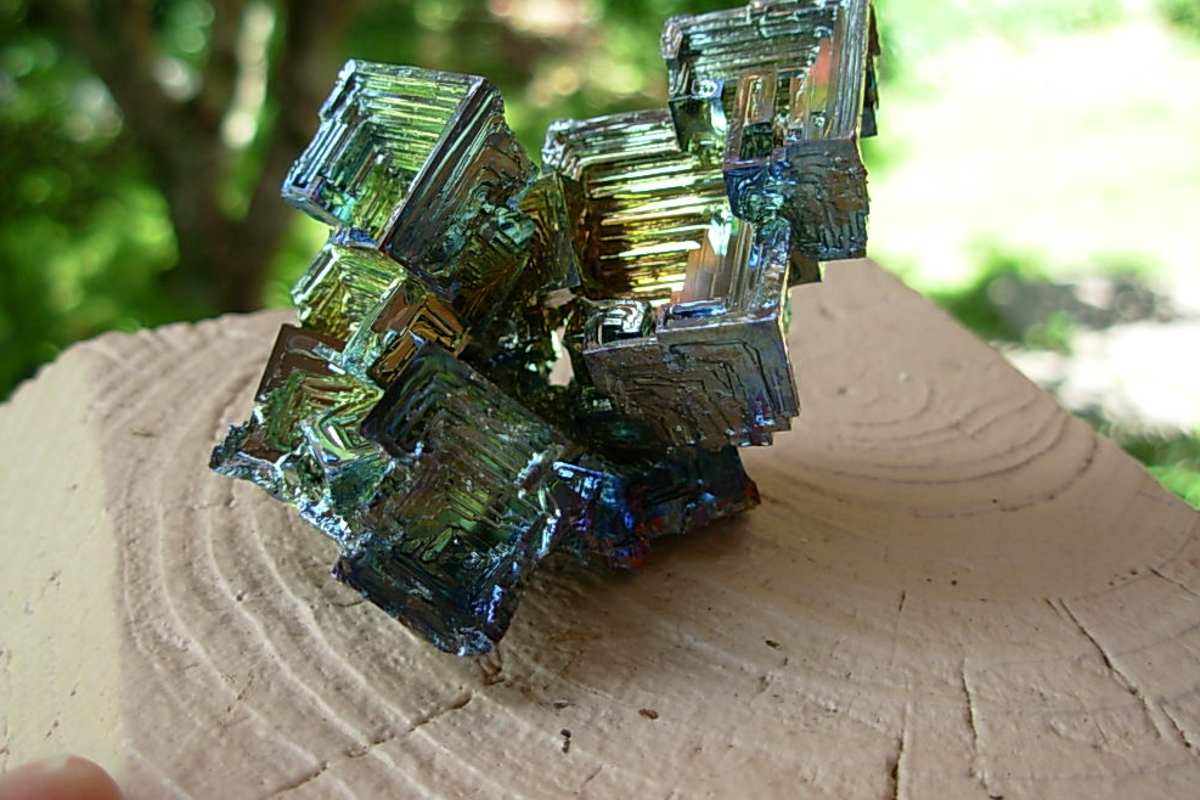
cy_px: 353
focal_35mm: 41
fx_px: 1367
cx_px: 598
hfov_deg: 47.4
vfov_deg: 32.6
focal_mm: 6.3
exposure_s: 1/78.3
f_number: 2.9
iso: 50
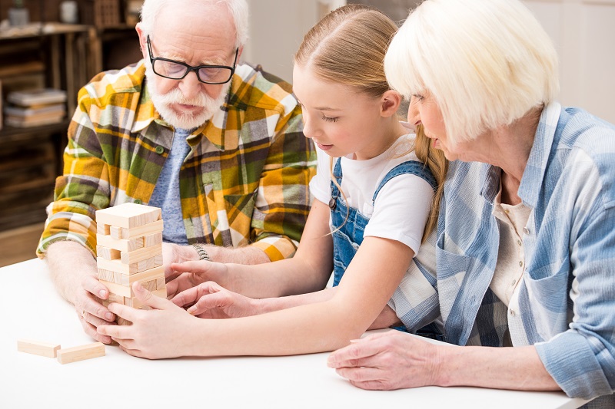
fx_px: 1452
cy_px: 204
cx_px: 308
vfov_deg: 16.1
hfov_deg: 23.9
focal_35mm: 85
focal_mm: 85
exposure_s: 1/200
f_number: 5
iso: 200
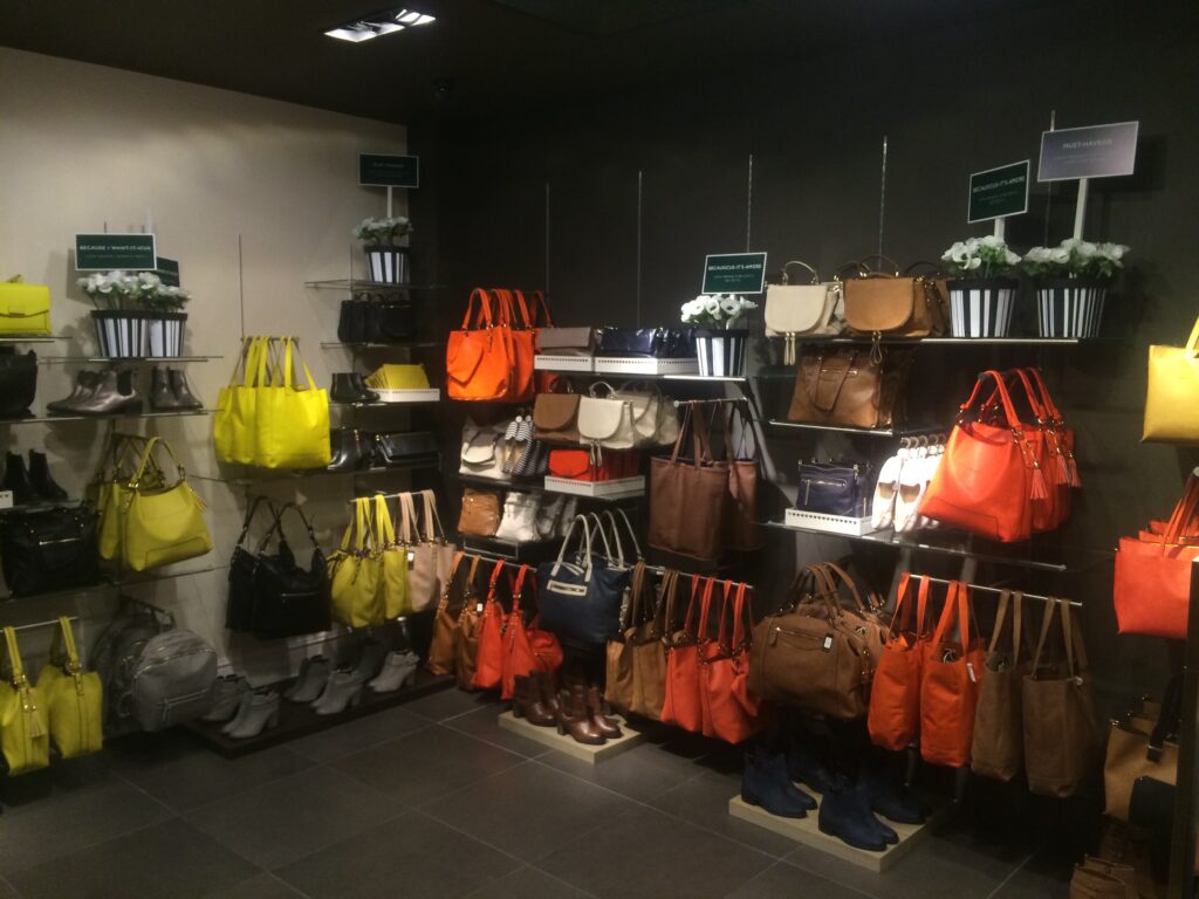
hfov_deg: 61.7
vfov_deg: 48.2
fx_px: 1004
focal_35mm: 29
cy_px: 450
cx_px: 600
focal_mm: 4.15
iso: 80
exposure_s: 1/33
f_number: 2.2
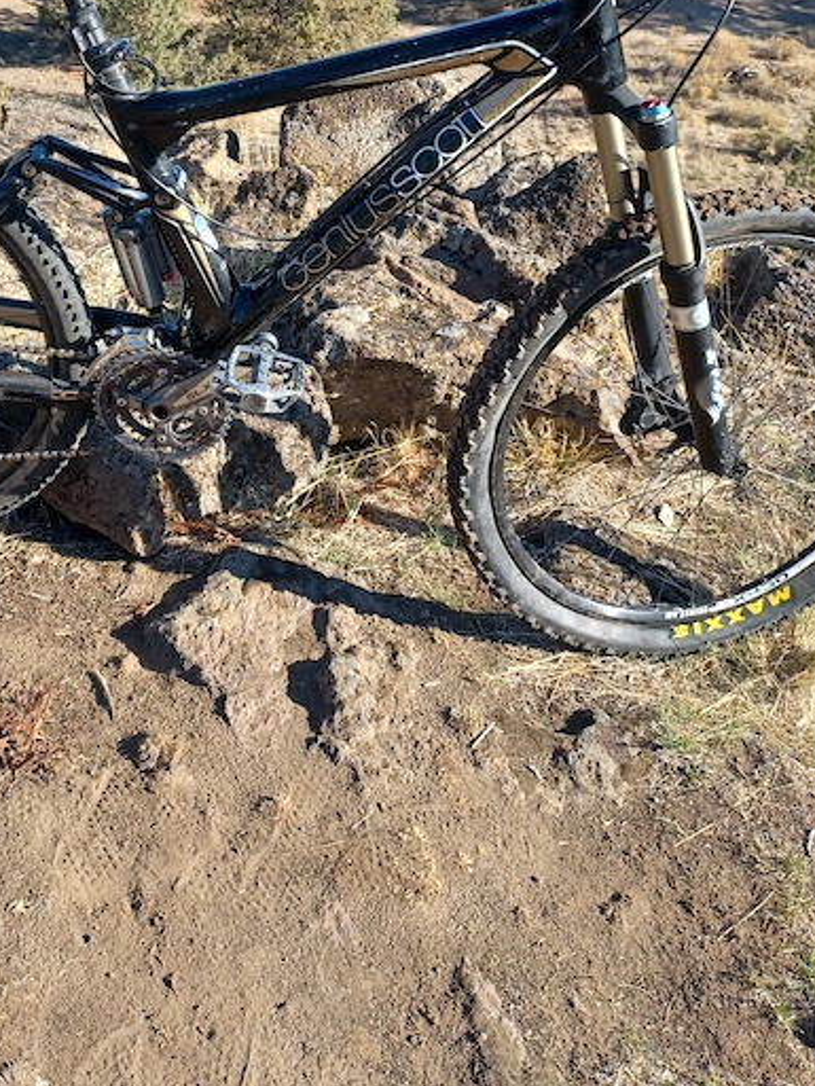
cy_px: 290
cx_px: 256
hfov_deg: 36.4
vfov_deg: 46.4
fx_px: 1224
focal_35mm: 39
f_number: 1.8
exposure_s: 1/183
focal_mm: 4.6
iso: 32
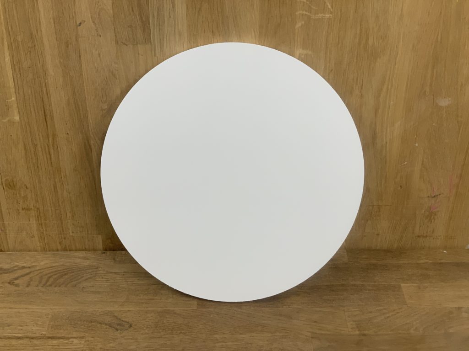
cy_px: 176
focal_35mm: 52
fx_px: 705
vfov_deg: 28.0
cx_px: 234
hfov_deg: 36.8
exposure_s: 1/92
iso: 125
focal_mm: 6
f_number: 2.4
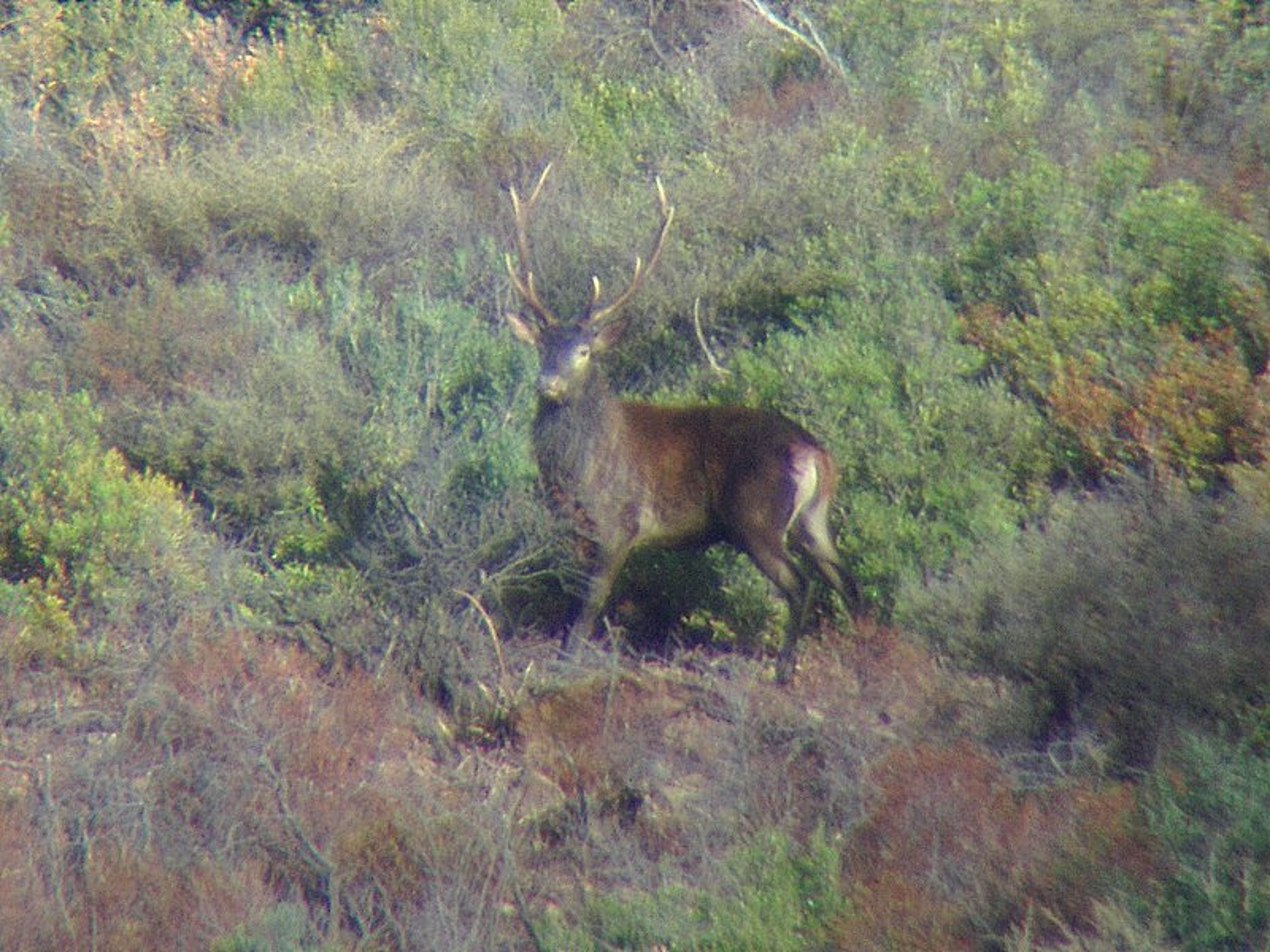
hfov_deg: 17.3
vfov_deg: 13.0
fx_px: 4182
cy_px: 476
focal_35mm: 114
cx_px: 635
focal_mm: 17.4
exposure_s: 1/60
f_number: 5
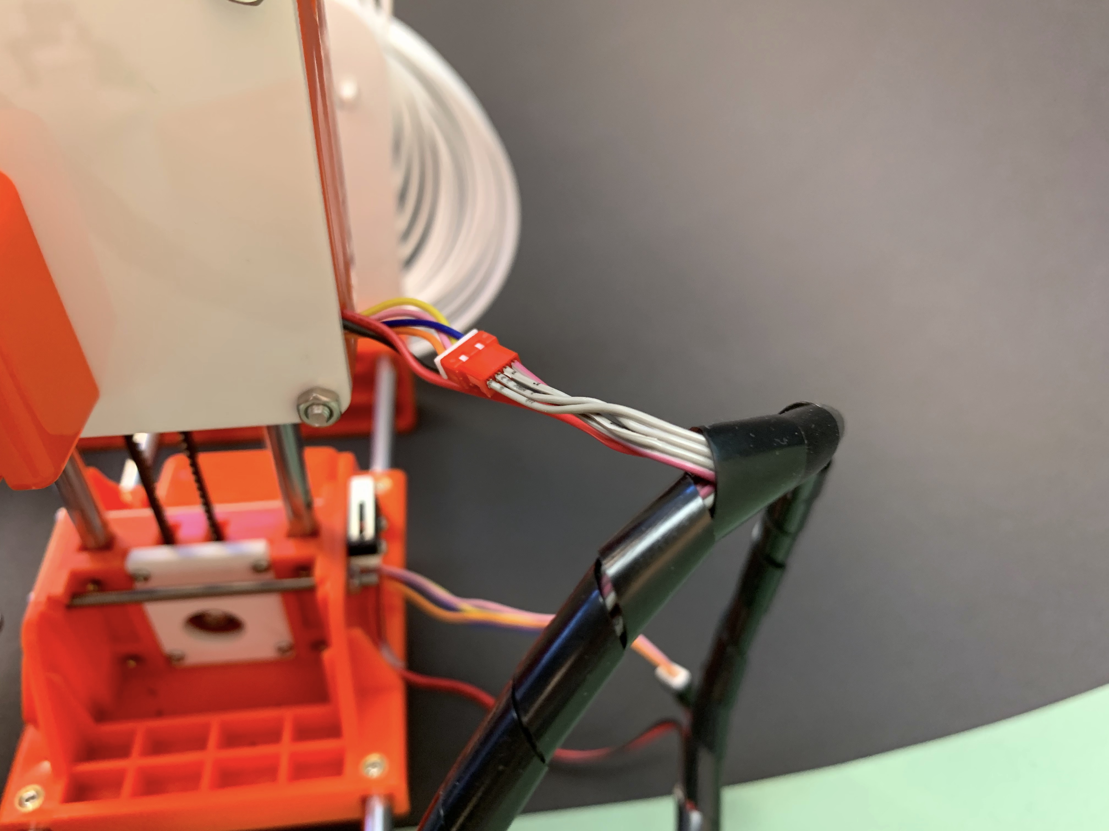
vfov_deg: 53.1
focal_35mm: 26
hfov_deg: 67.3
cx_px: 554
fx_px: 833
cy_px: 416
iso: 200
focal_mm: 4.25
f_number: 1.8
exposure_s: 1/50
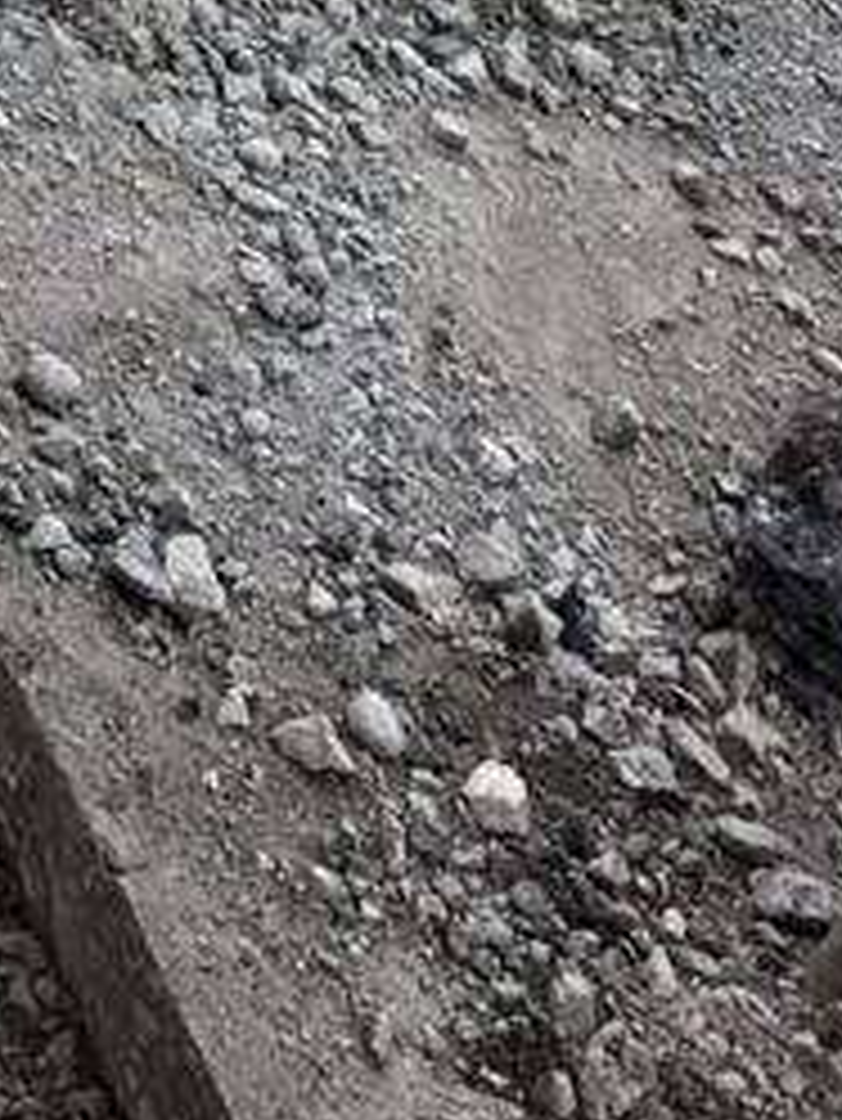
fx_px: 3726
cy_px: -693
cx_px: -752
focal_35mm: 115
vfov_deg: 15.4
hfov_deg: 11.7
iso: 20
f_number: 1.8
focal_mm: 4
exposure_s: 1/146
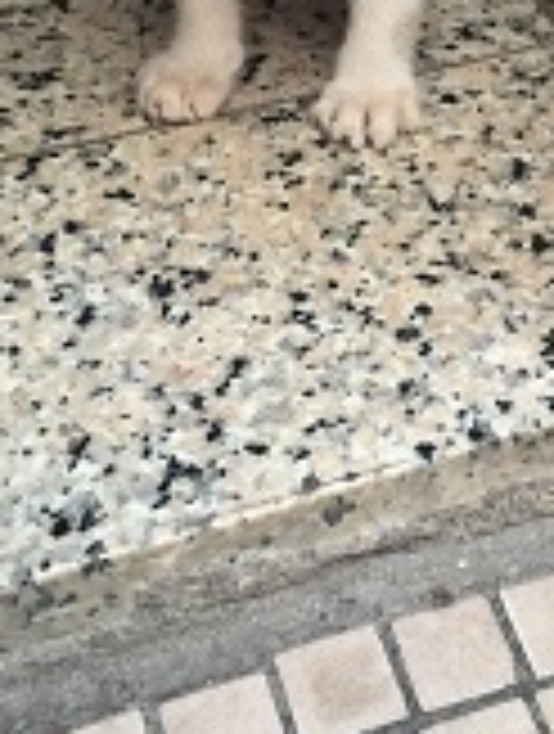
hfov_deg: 20.6
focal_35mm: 71
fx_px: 1509
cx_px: 410
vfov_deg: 26.9
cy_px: 155
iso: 80
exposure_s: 1/30
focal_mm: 4.15
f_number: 2.2
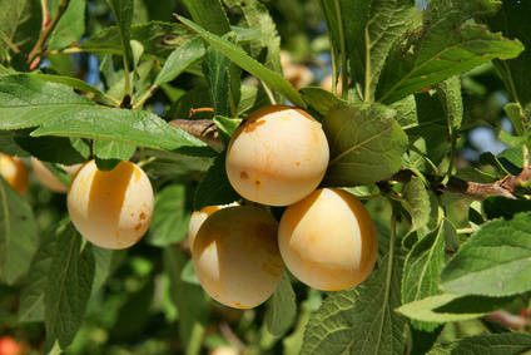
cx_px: 266
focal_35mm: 90
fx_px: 1328
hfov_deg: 22.6
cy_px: 178
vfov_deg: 15.2
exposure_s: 1/320
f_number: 13
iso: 200
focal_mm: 60
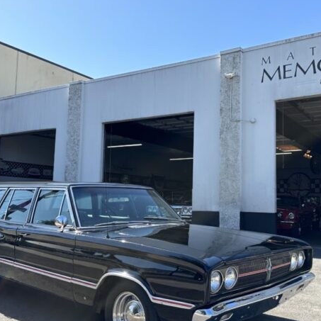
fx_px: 378
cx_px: 198
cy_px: 163
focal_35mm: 36
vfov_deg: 46.0
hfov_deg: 45.7
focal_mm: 6.86
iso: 80
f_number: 1.78
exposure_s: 1/2070
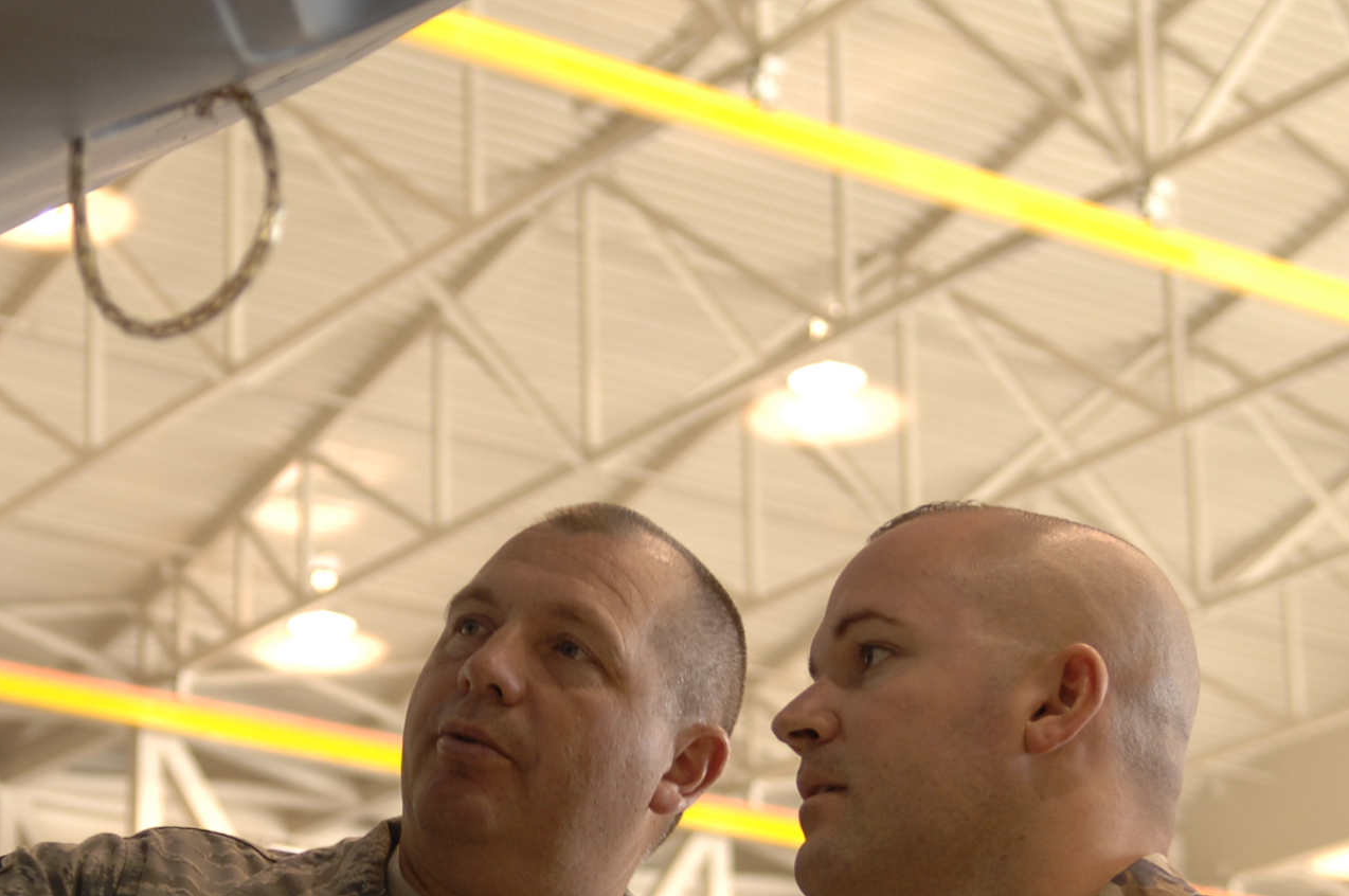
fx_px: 3967
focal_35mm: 106
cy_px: 817
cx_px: 498
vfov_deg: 12.8
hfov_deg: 19.3
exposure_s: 1/60
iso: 250
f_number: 2.8
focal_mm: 28
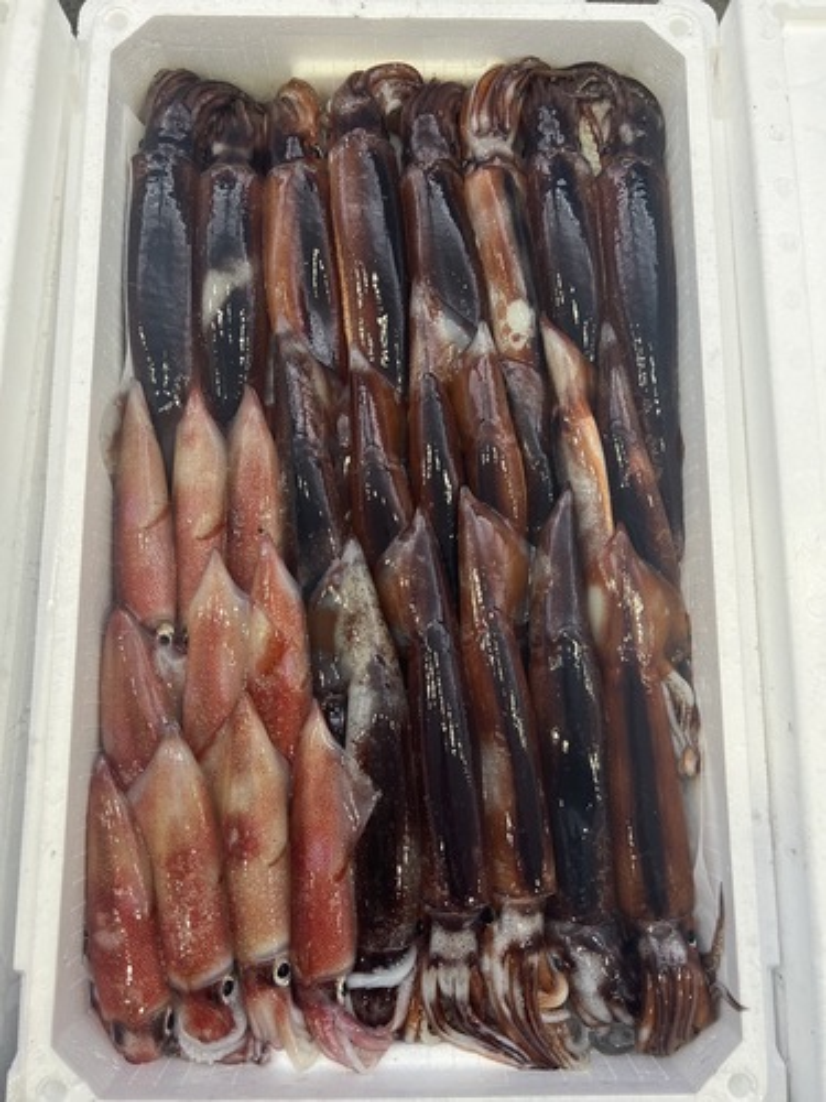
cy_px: 551
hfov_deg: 53.1
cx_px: 413
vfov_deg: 67.3
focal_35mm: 26
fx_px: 827
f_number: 1.5
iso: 100
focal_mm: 5.7
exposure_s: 1/120
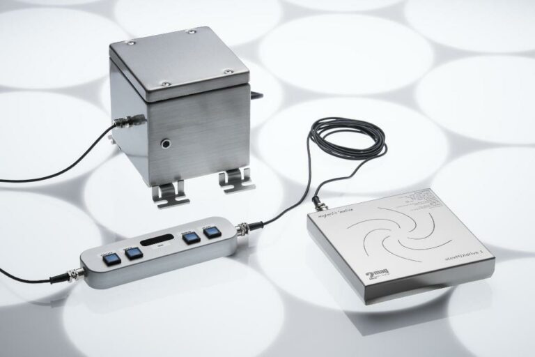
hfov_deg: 16.4
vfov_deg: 11.0
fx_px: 1857
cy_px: 178
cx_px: 268
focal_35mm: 125
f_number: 16
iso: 100
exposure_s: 1/100
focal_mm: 125
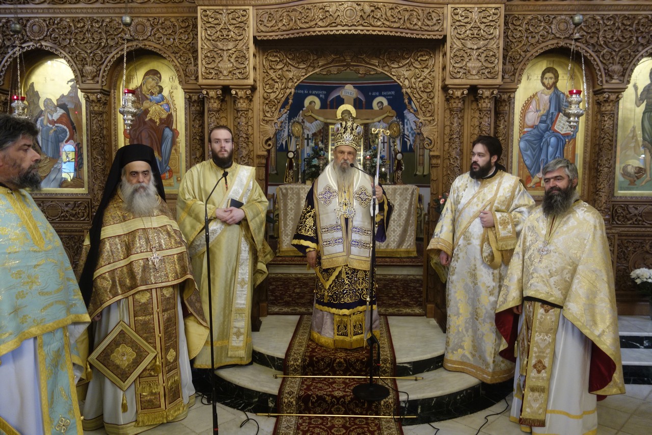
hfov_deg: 65.5
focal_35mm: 28
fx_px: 507
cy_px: 218
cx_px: 326
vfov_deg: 46.4
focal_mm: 10.4
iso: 320
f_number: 1.8
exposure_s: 1/30
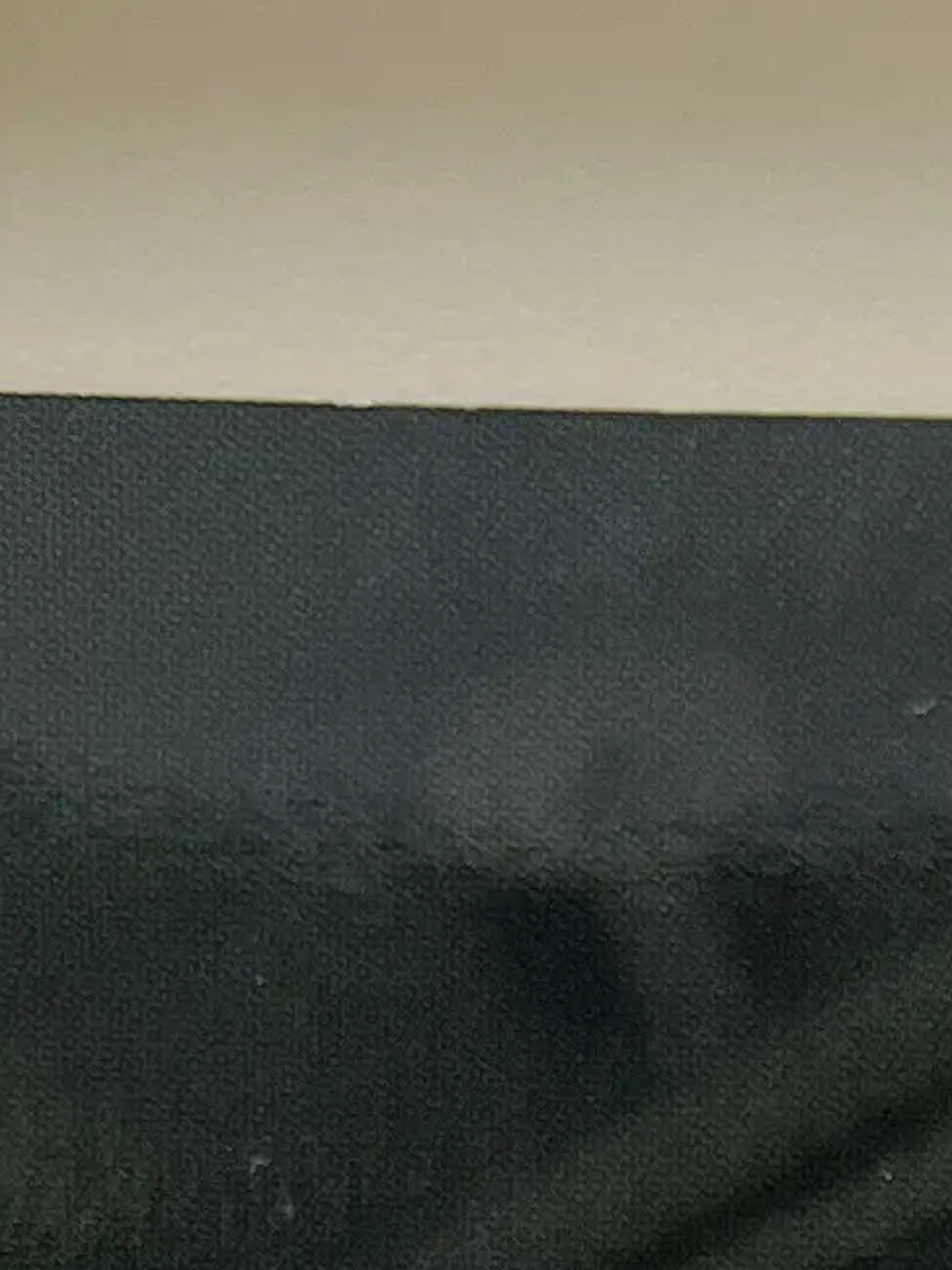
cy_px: 3498
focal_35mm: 161
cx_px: 1397
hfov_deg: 9.0
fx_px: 5906
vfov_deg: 10.0
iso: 50
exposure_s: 1/377
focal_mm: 5.7
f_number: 1.5
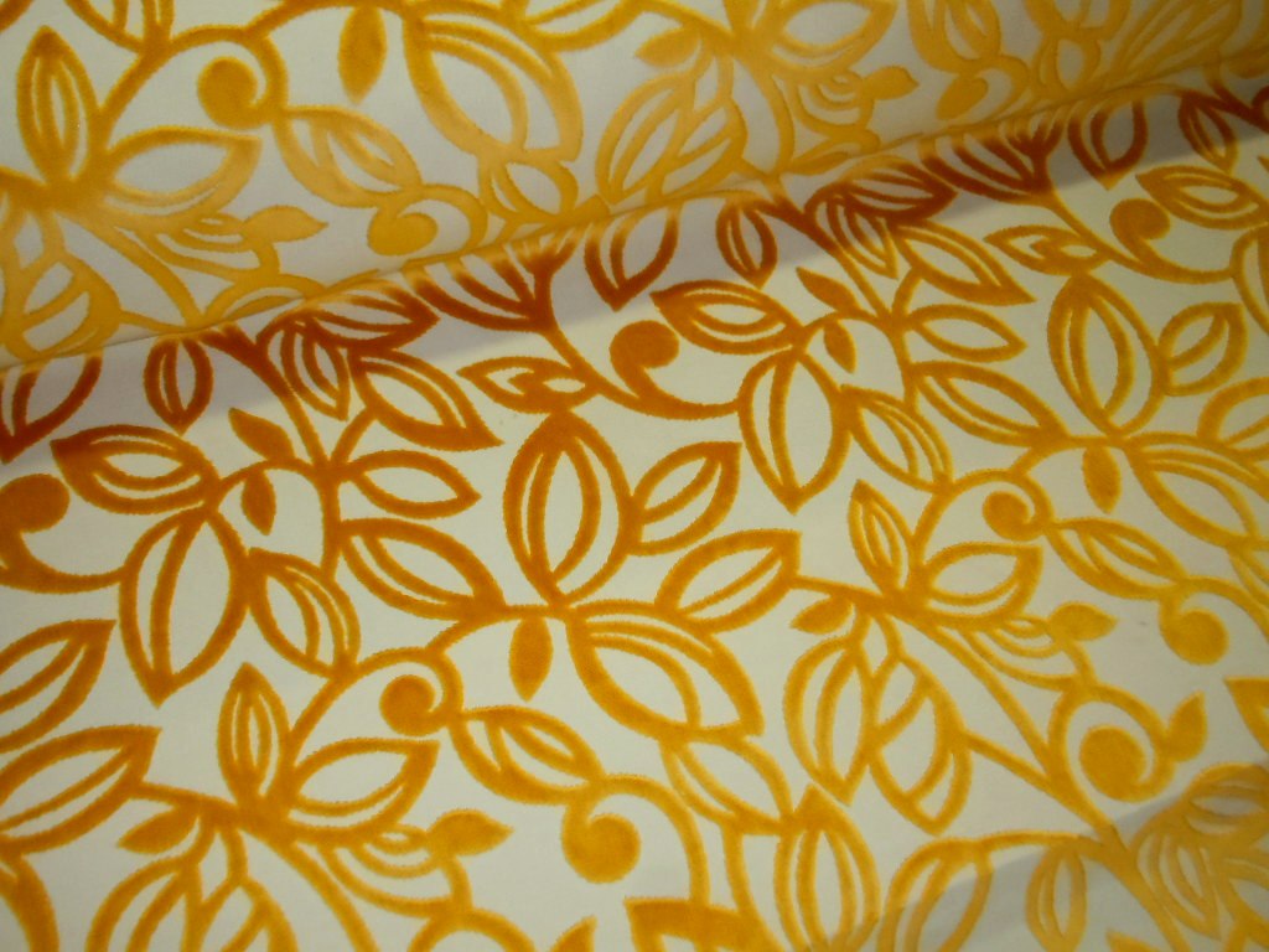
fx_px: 1210
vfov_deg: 42.9
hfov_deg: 55.4
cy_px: 476
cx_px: 634
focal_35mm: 33
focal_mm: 5.9
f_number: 4
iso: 640
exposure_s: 1/125
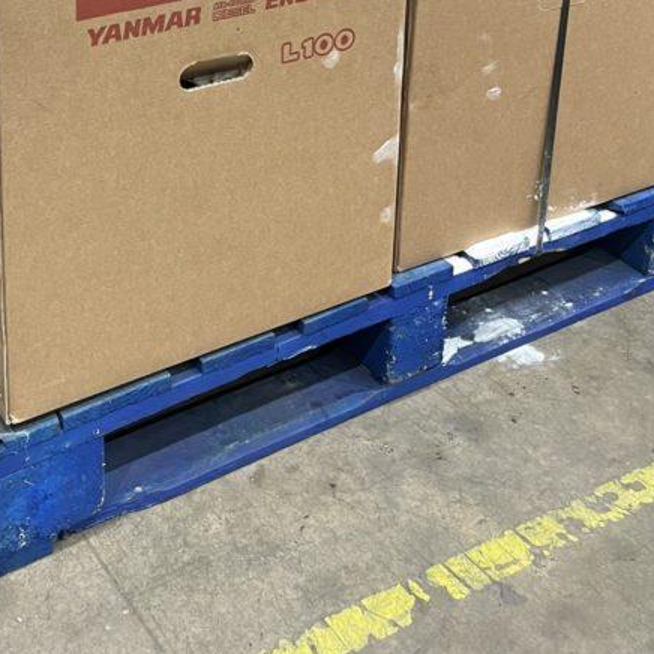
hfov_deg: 31.2
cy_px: -108
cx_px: 176
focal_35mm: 54
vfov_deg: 28.1
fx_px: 1154
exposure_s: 1/63
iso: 125
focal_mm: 5.1
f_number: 1.6
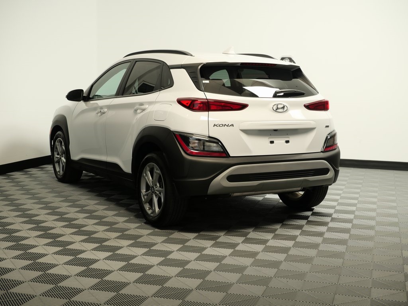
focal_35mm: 46
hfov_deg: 41.2
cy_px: 153
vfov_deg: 31.5
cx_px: 204
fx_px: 542
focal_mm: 23
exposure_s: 1/200
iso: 250
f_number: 6.3
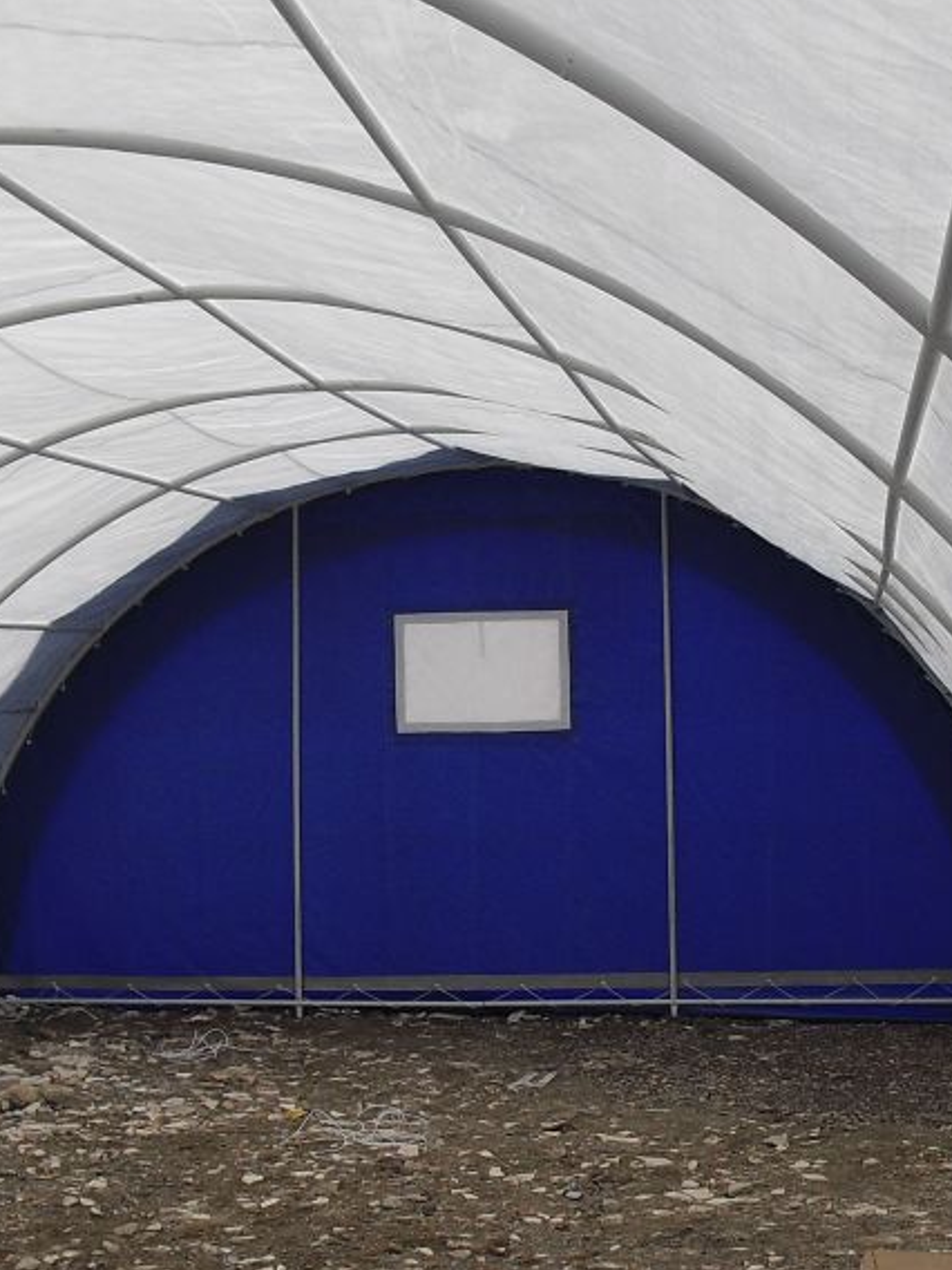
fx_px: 2787
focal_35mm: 76
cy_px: 792
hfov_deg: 19.4
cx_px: 503
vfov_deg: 25.6
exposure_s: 1/200
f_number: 3.1
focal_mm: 6.3
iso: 100
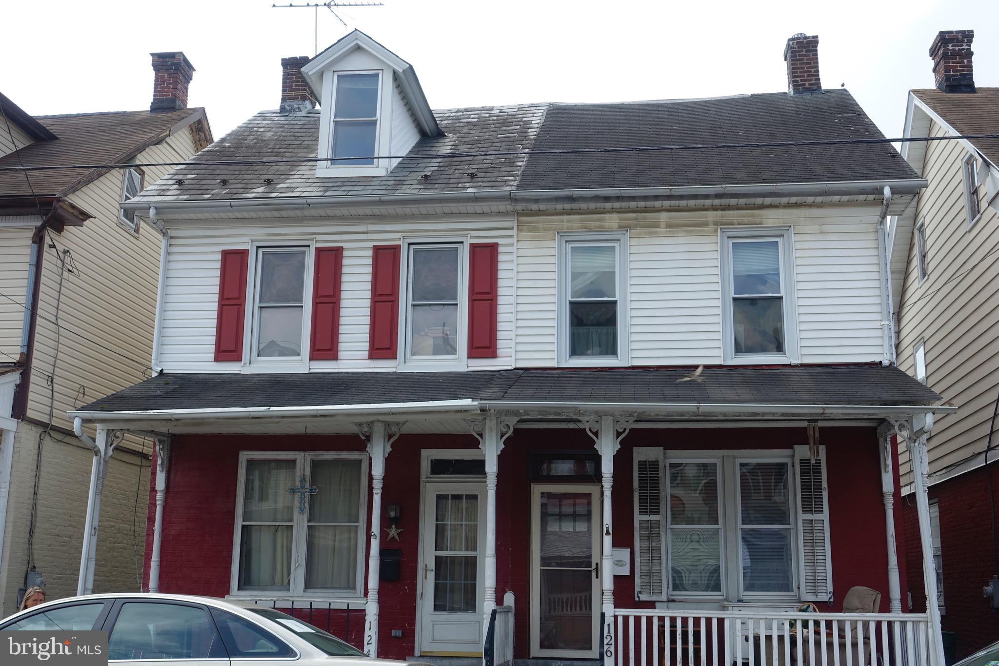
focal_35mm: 41
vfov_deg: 32.6
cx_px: 500
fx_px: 1138
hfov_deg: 47.4
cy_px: 333
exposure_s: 1/250
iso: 125
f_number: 5.6
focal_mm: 15.1
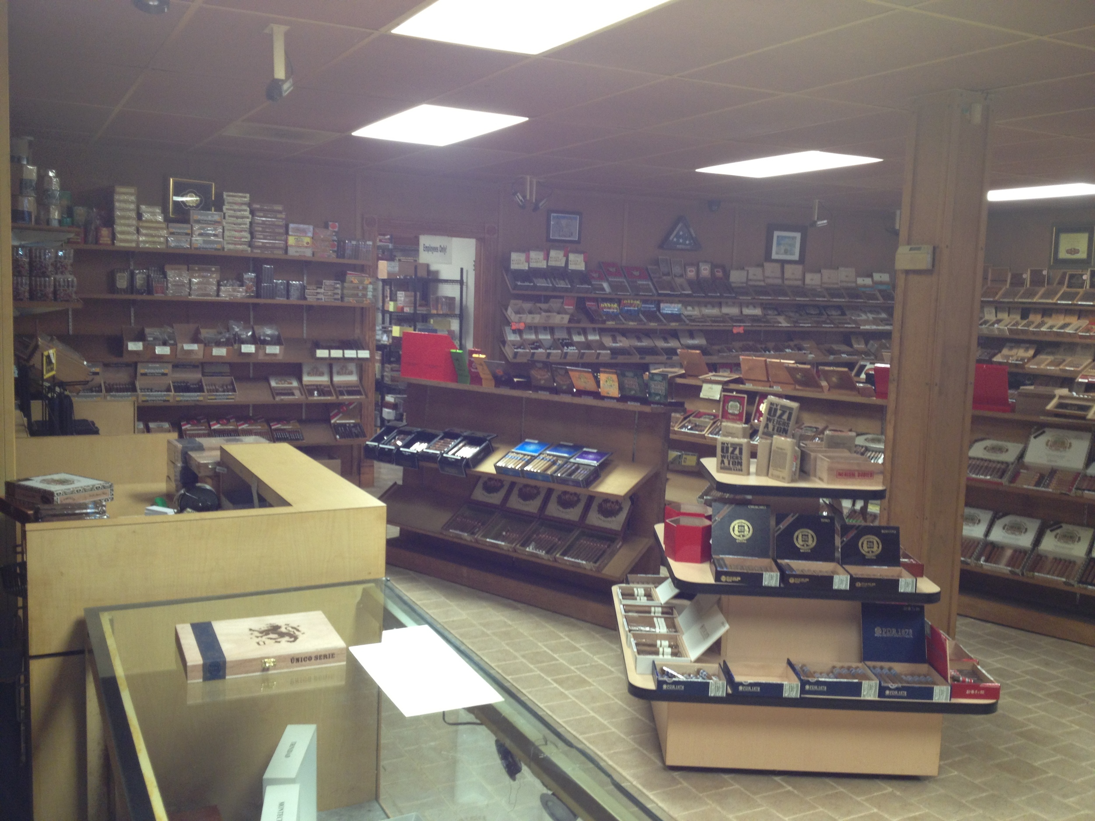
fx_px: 1107
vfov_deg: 40.7
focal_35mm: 35
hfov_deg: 52.6
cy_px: 410
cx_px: 548
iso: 100
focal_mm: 4.28
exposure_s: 1/20
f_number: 2.4
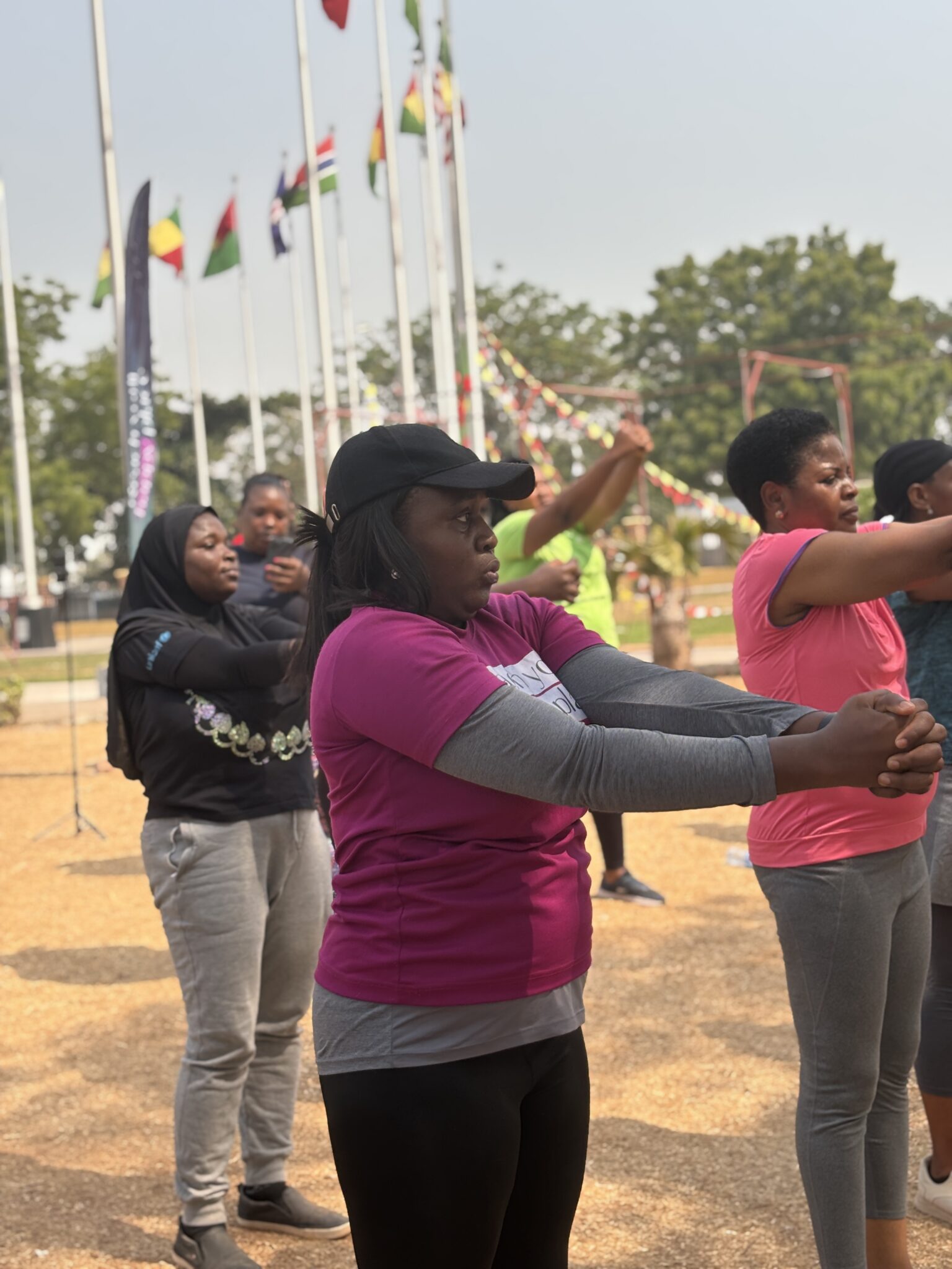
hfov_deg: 28.0
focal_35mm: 52
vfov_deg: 36.8
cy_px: 634
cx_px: 476
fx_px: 1907
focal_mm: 5.96
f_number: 1.6
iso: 32
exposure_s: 1/781
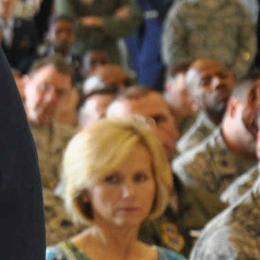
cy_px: 97
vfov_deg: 4.9
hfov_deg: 4.7
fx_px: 3051
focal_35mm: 359
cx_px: -469
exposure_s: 1/60
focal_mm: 50
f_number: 5
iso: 800
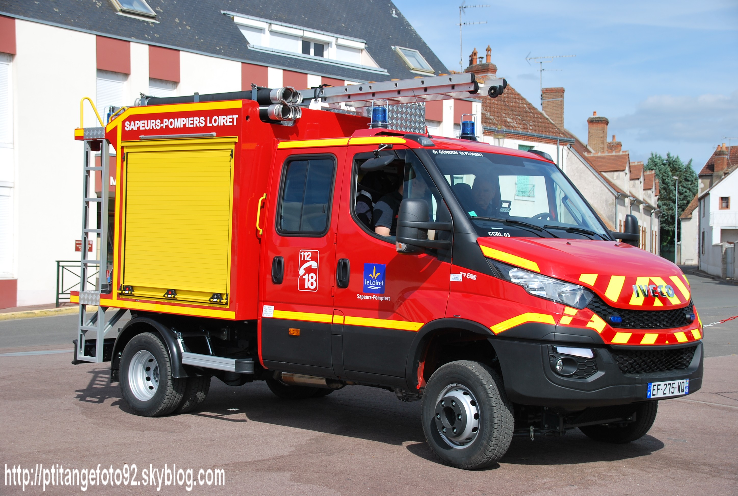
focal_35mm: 57
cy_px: 248
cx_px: 369
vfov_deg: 23.9
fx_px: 1171
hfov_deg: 35.0
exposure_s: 1/250
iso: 100
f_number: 8
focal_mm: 38
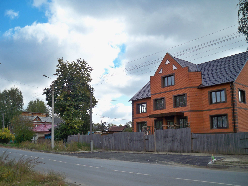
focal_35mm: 35
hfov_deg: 52.6
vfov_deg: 40.7
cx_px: 124
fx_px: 251
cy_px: 93
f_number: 3.1
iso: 64
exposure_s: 1/400
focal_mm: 6.3
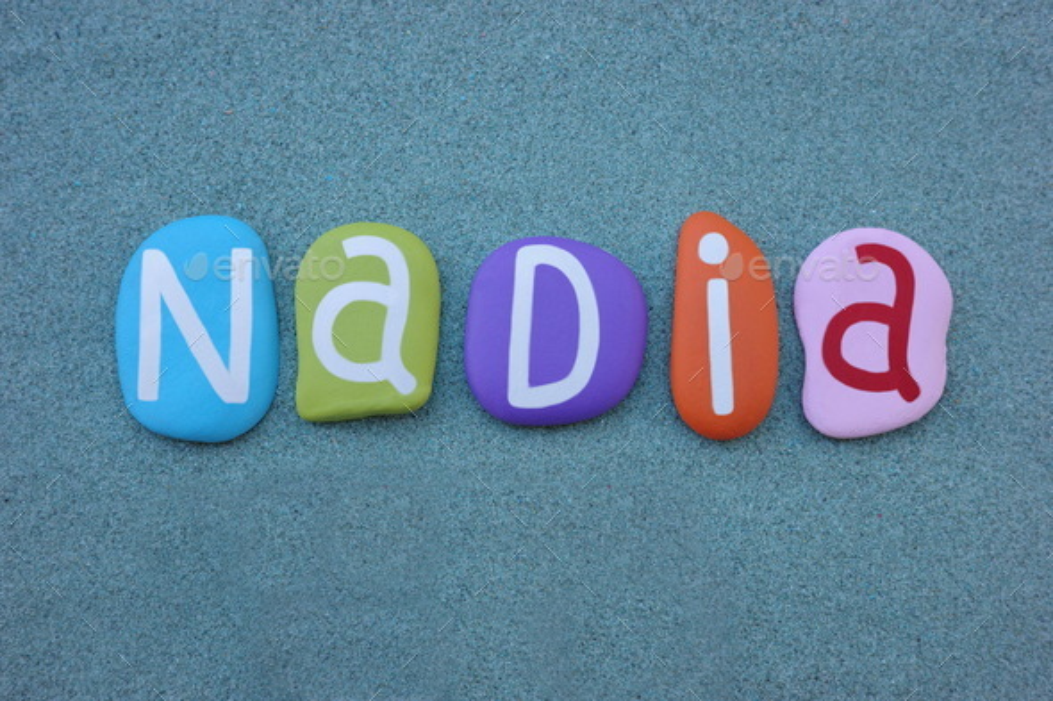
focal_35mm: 40
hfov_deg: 48.5
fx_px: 1170
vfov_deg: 33.4
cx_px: 526
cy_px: 350
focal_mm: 26
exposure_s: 1/125
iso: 200
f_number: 2.8
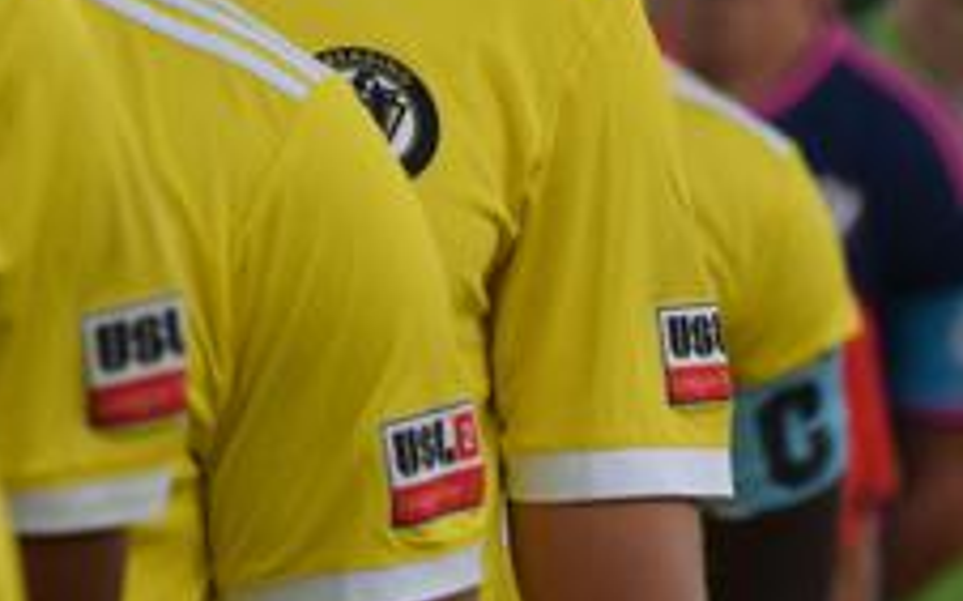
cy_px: 580
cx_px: 541
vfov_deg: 2.0
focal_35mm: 669
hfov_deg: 3.1
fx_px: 17558
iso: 800
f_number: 5.3
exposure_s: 1/800
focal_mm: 165
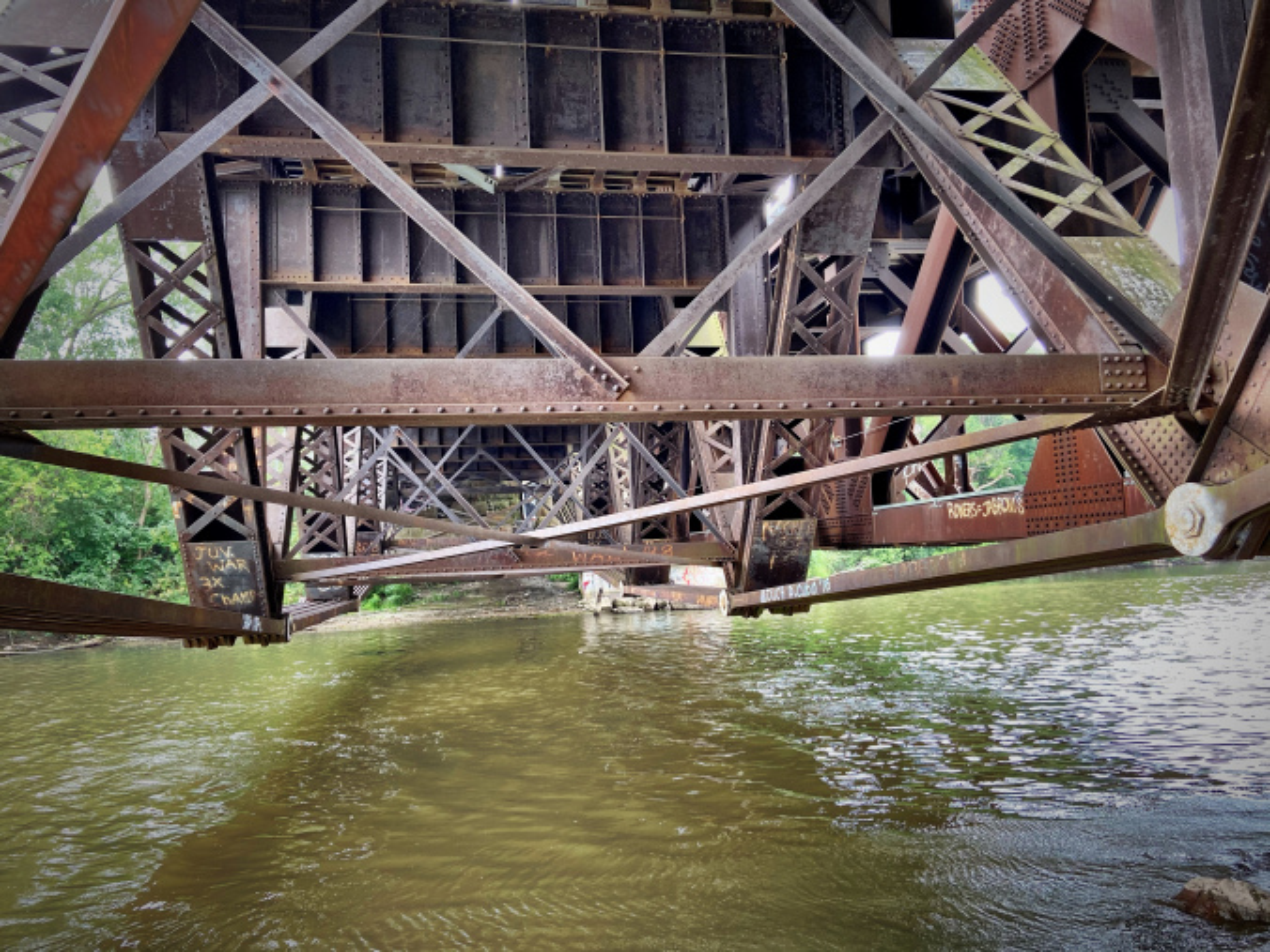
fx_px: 954
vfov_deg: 53.1
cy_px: 476
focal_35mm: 26
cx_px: 635
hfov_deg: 67.3
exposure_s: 1/121
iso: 100
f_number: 1.8
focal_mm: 4.25
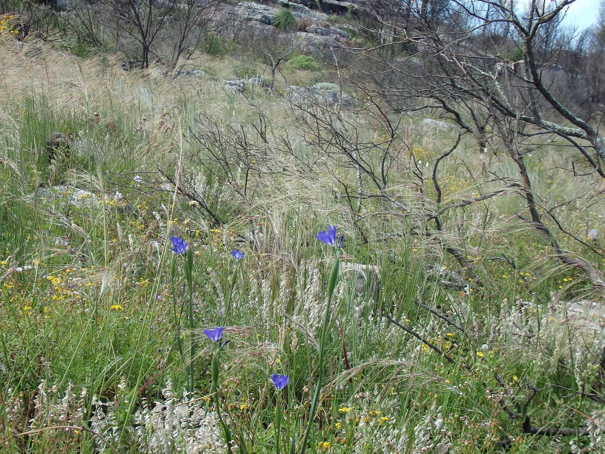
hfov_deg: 29.4
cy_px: 227
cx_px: 302
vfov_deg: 22.3
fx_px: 1153
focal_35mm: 66
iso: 125
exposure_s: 1/250
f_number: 4.4
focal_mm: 11.9
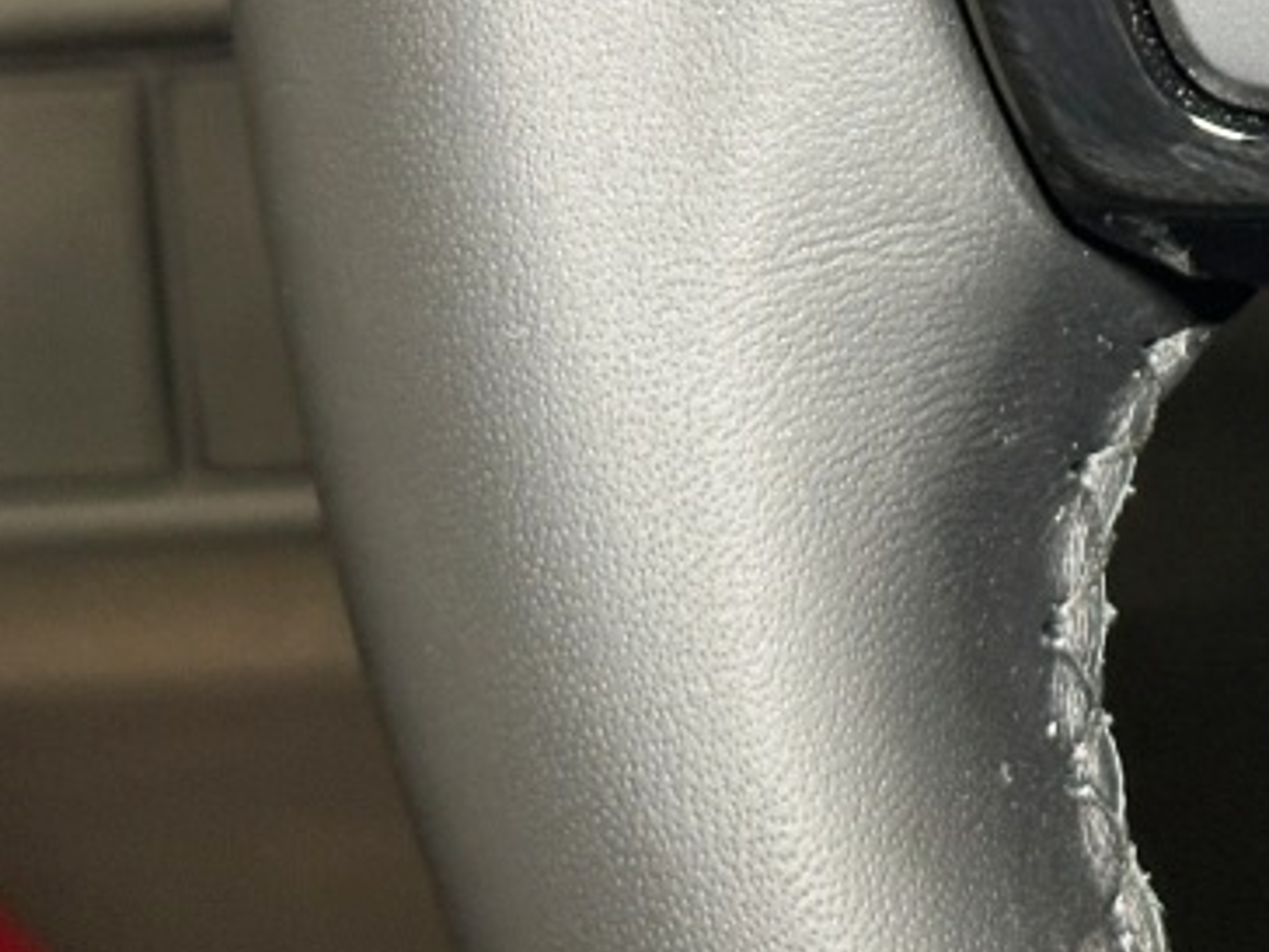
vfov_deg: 10.7
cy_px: -310
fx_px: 4949
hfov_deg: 14.0
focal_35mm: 135
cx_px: 1649
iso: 320
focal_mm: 6.86
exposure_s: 1/40
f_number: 1.78
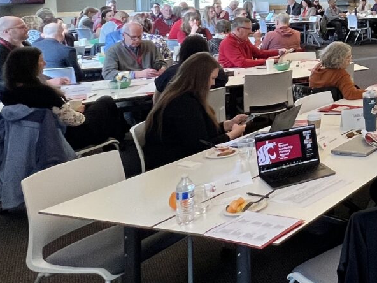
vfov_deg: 30.2
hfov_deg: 29.2
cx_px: 543
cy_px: 8
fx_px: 490
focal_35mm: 45
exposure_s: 1/120
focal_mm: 1.57
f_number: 1.8
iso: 200
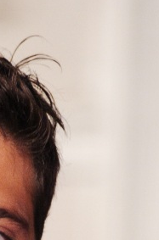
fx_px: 5604
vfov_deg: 2.5
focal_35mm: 841
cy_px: 377
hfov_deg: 1.6
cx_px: -94
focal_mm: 155
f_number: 2.8
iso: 800
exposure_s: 1/40
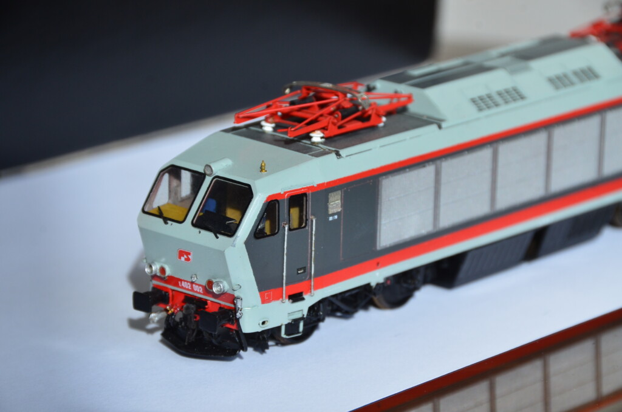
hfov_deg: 8.1
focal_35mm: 255
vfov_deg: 5.4
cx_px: 311
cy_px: 206
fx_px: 4396
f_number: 10
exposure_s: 1/200
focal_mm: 170
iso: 400
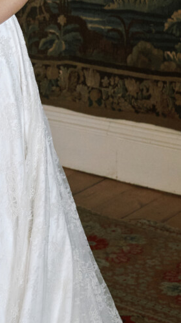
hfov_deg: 11.0
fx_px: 905
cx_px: -81
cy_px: -75
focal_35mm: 106
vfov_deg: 19.0
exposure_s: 1/320
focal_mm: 35
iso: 1600
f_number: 4.5
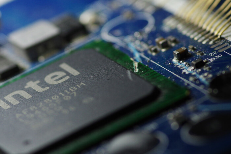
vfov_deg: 5.3
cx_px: 95
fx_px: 1648
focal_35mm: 257
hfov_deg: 8.0
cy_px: 84
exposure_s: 1/160
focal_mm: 100
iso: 400
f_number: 4.5
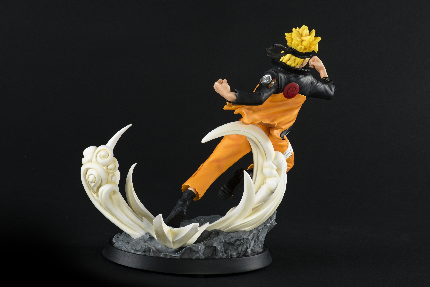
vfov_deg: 13.1
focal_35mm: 105
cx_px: 215
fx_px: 1254
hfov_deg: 19.5
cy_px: 144
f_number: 18
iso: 400
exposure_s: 1/250
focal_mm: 105
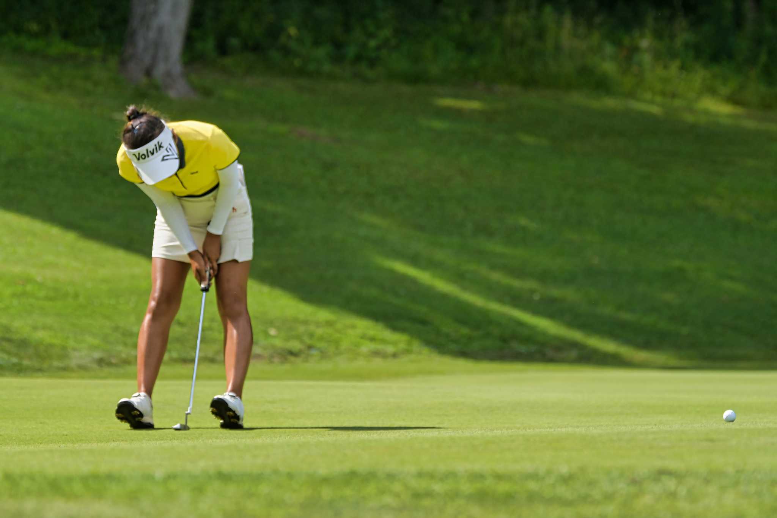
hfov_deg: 10.5
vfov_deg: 7.0
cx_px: 388
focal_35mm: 195
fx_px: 4208
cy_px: 259
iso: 400
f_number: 4
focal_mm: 130
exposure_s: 1/3200
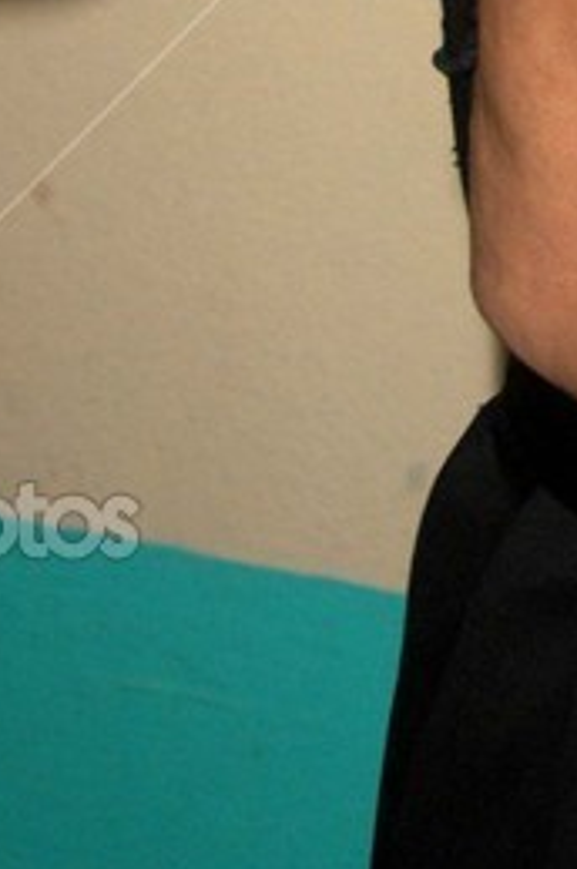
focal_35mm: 237
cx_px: 1033
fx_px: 5713
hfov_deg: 5.7
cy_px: -817
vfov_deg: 8.3
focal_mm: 40
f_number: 5.6
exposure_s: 1/180
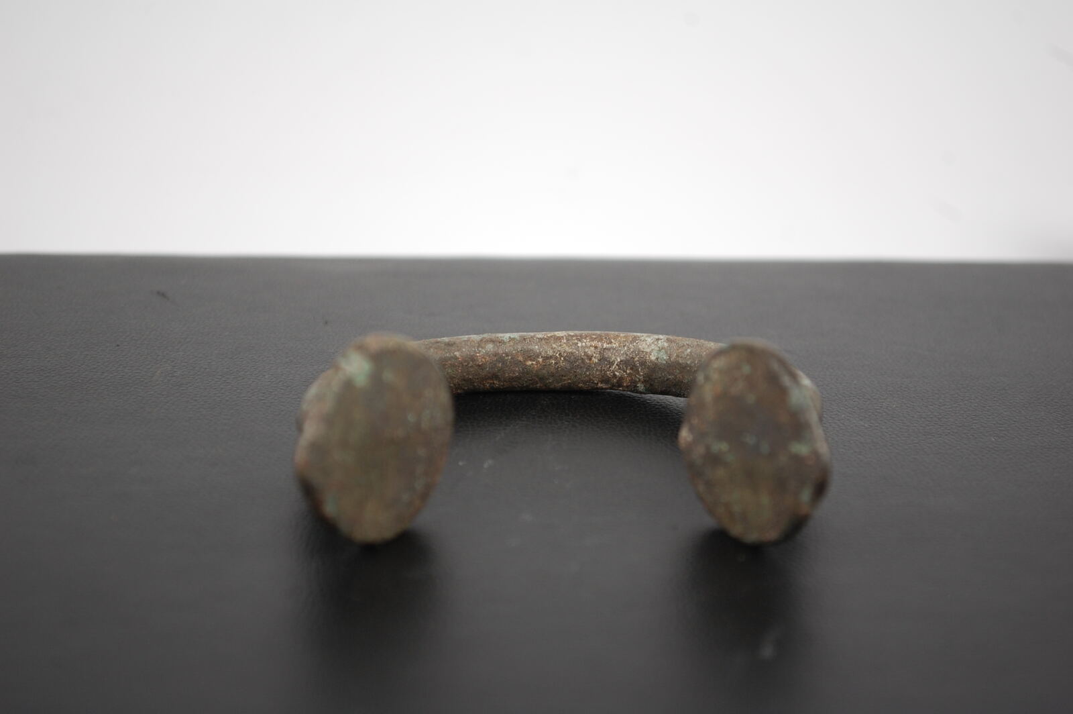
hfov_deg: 26.0
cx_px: 536
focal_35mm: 78
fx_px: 2323
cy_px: 357
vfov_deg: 17.5
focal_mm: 52
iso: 280
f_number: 5.6
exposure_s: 1/125
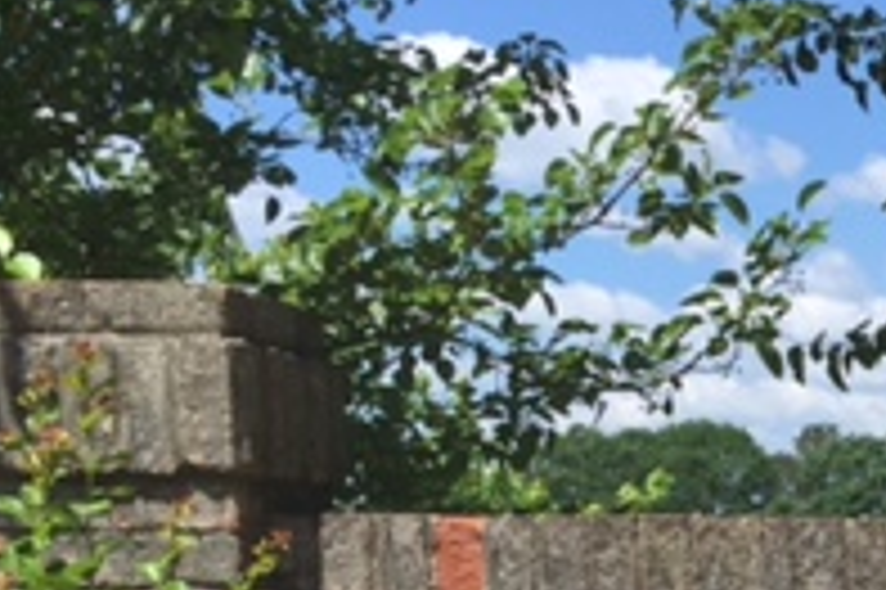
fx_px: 2410
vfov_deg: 13.2
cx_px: 1214
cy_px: 892
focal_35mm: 98
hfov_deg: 19.0
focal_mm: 4.15
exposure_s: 1/2326
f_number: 2.2
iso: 32
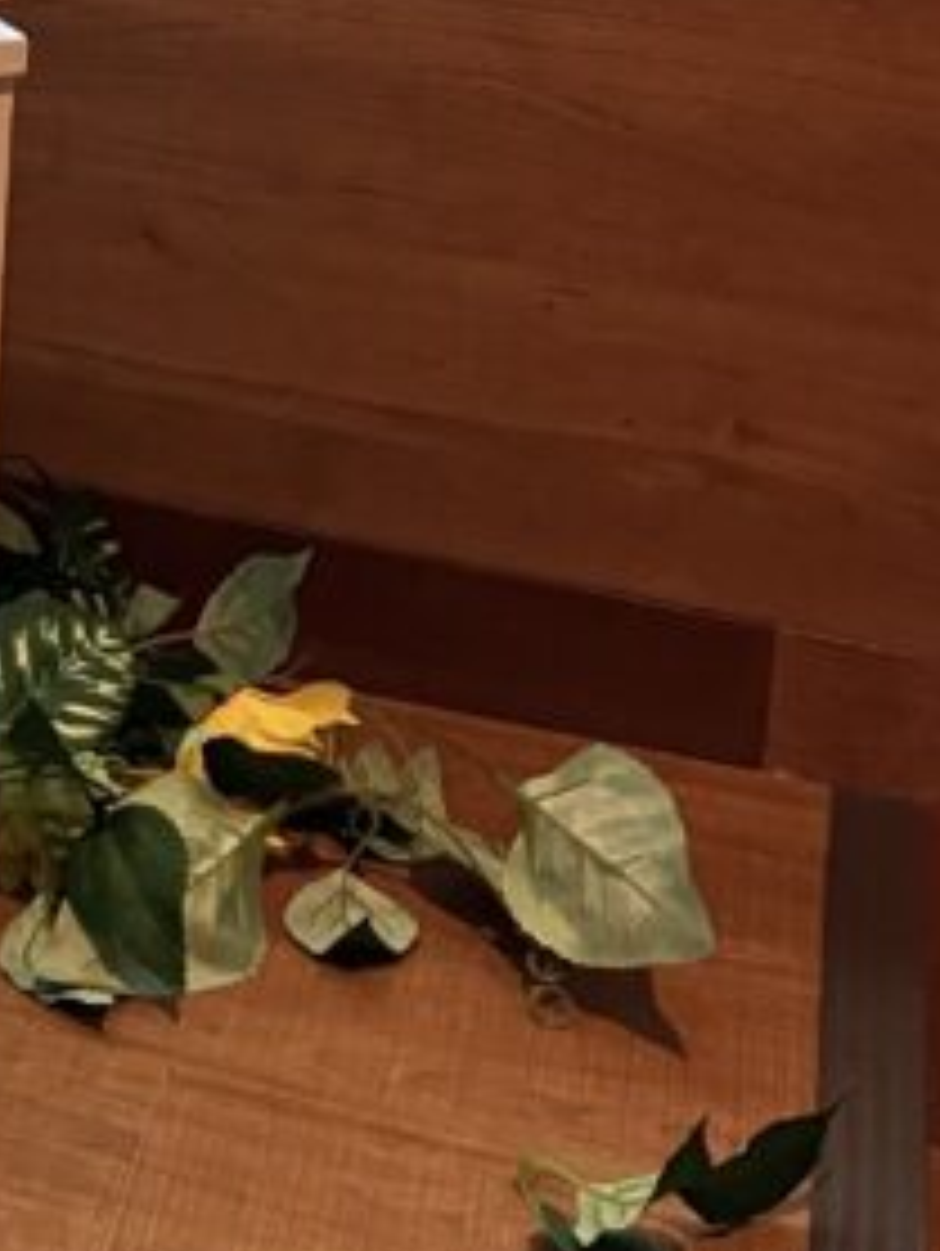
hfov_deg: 13.5
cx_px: -490
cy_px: -554
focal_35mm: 103
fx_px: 3724
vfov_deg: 17.4
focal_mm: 3.99
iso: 80
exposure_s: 1/94
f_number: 1.8
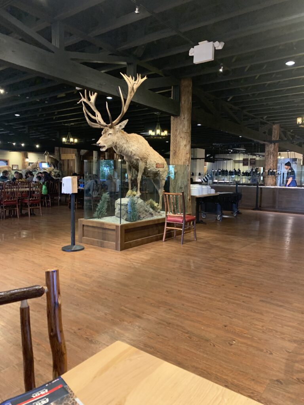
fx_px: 304
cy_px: 202
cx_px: 152
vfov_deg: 67.3
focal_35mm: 26
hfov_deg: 53.1
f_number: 1.8
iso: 400
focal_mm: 4.25
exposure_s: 1/30
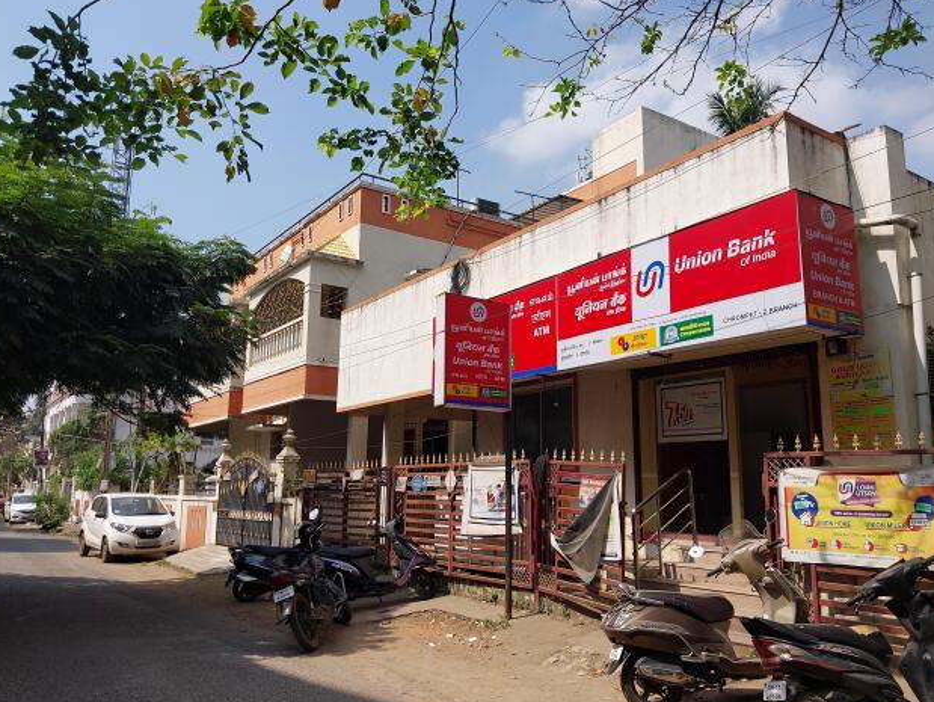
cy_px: 355
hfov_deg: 58.3
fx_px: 837
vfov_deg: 45.5
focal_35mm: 31
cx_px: 466
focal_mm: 4.6
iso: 20
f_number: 1.8
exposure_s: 1/930
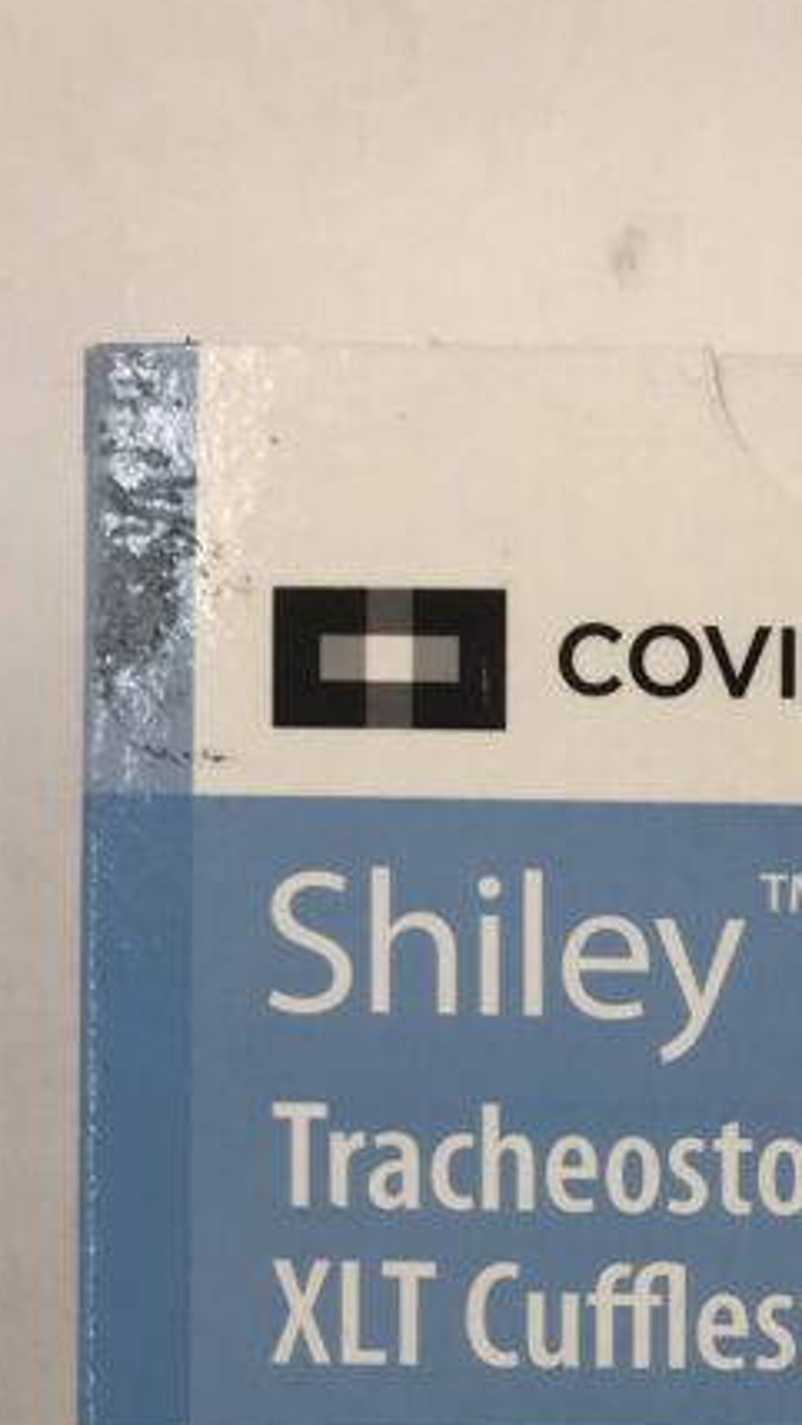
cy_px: 1522
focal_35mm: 73
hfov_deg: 16.1
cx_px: 885
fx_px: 2758
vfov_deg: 26.9
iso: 20
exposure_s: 1/154
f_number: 1.8
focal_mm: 3.99
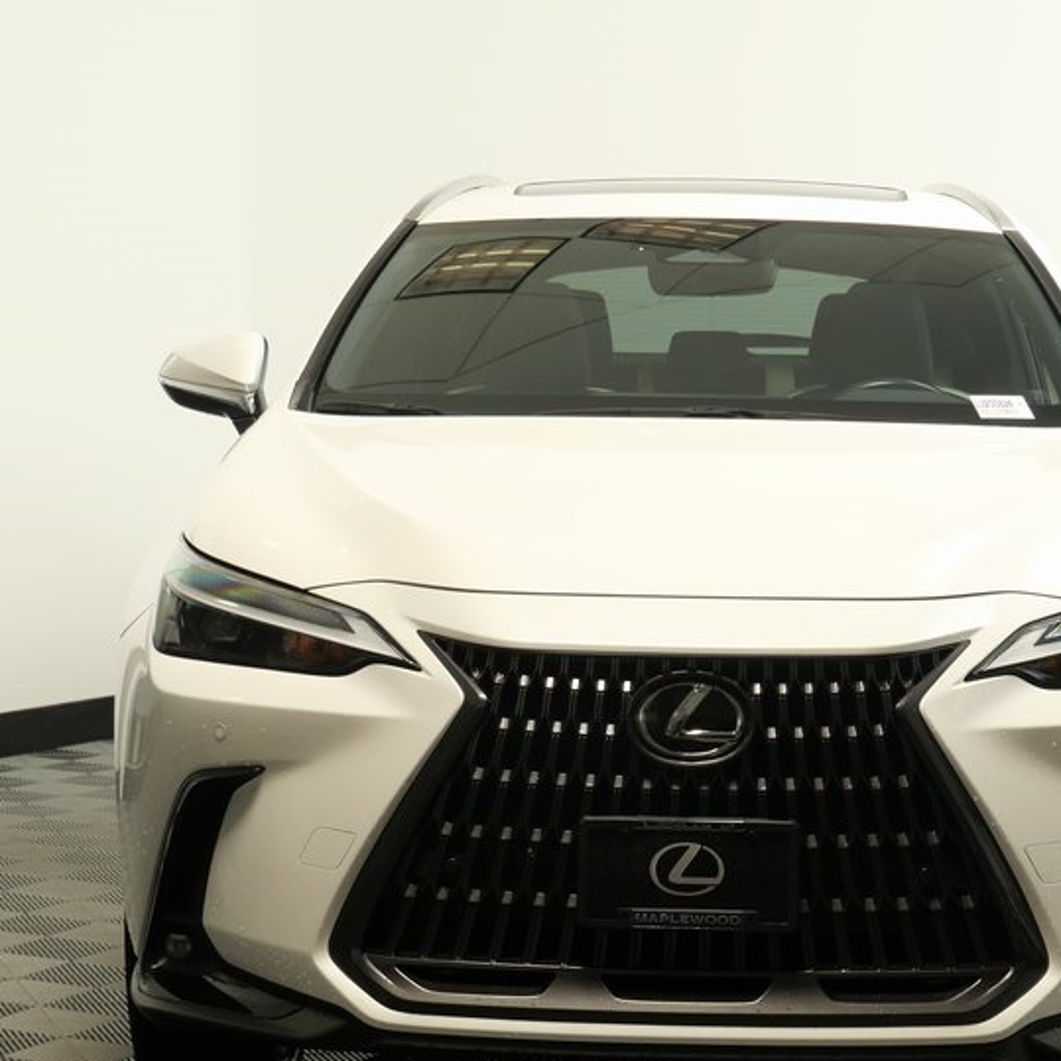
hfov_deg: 18.5
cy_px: 679
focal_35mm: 94
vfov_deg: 18.5
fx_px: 3260
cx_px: 628
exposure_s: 1/200
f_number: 5.6
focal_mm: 28
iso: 250
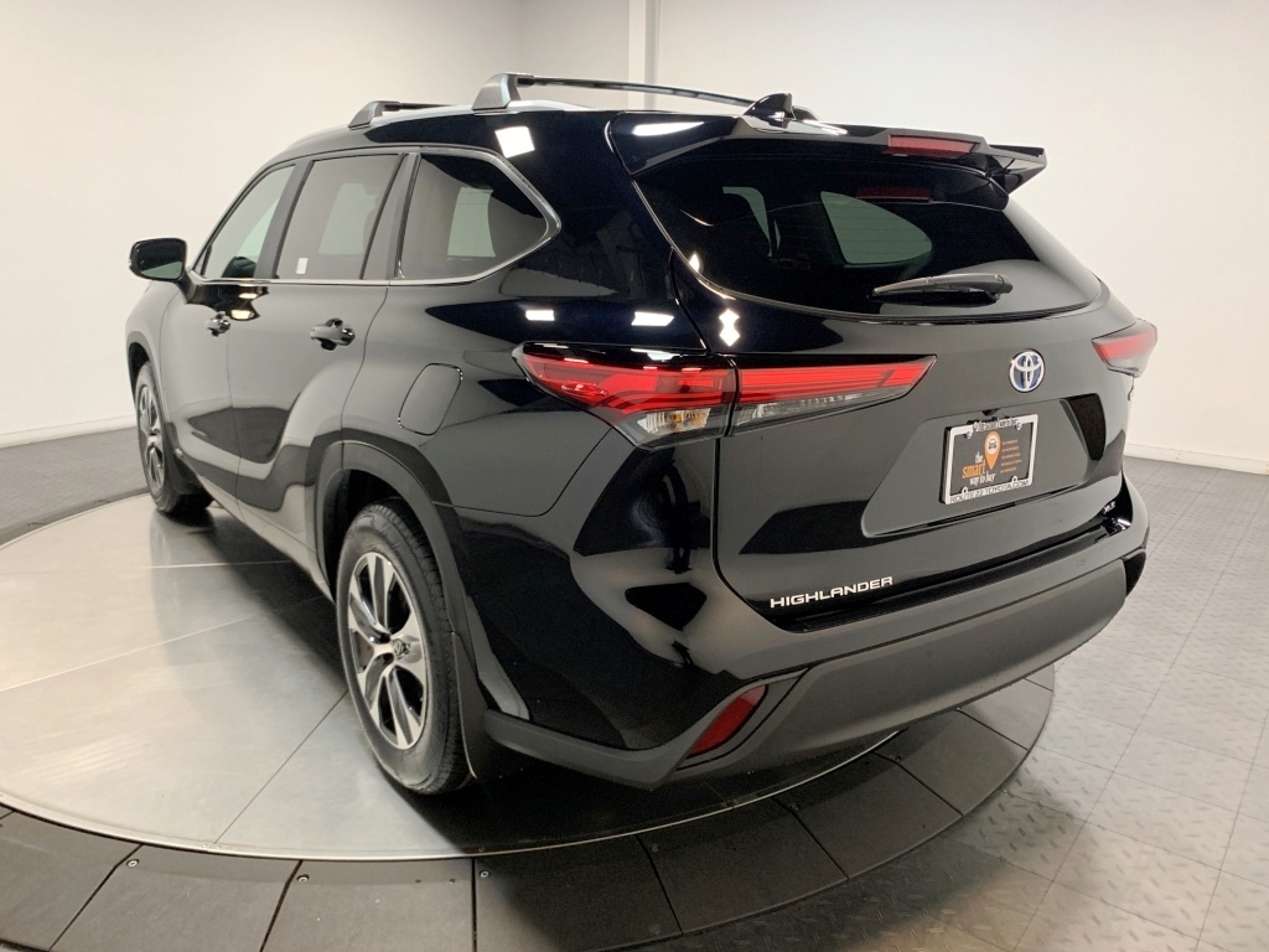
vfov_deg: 53.1
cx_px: 634
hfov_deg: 67.3
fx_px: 953
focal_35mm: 26
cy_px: 476
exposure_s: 1/40
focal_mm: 4.25
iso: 320
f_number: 1.8
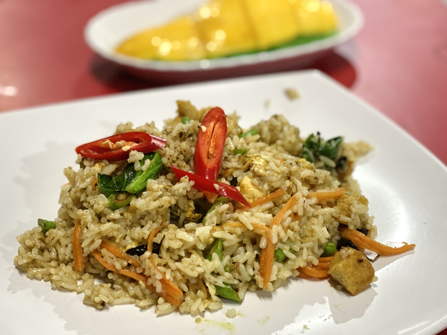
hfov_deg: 36.8
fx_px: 671
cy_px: 168
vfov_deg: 28.0
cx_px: 224
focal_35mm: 52
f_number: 2
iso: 250
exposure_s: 1/33
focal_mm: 6
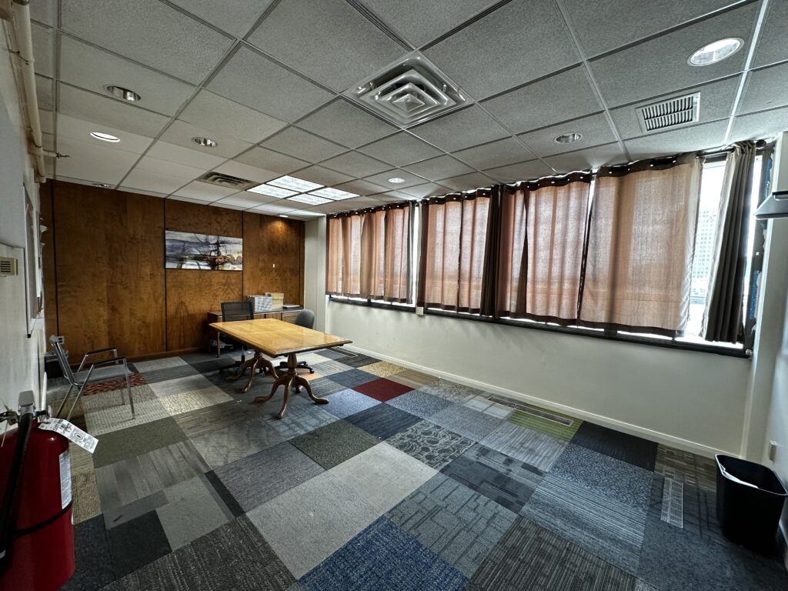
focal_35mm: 14
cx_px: 394
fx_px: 319
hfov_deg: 102.1
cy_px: 296
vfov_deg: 85.7
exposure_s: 1/120
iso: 160
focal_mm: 2.22
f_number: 2.2
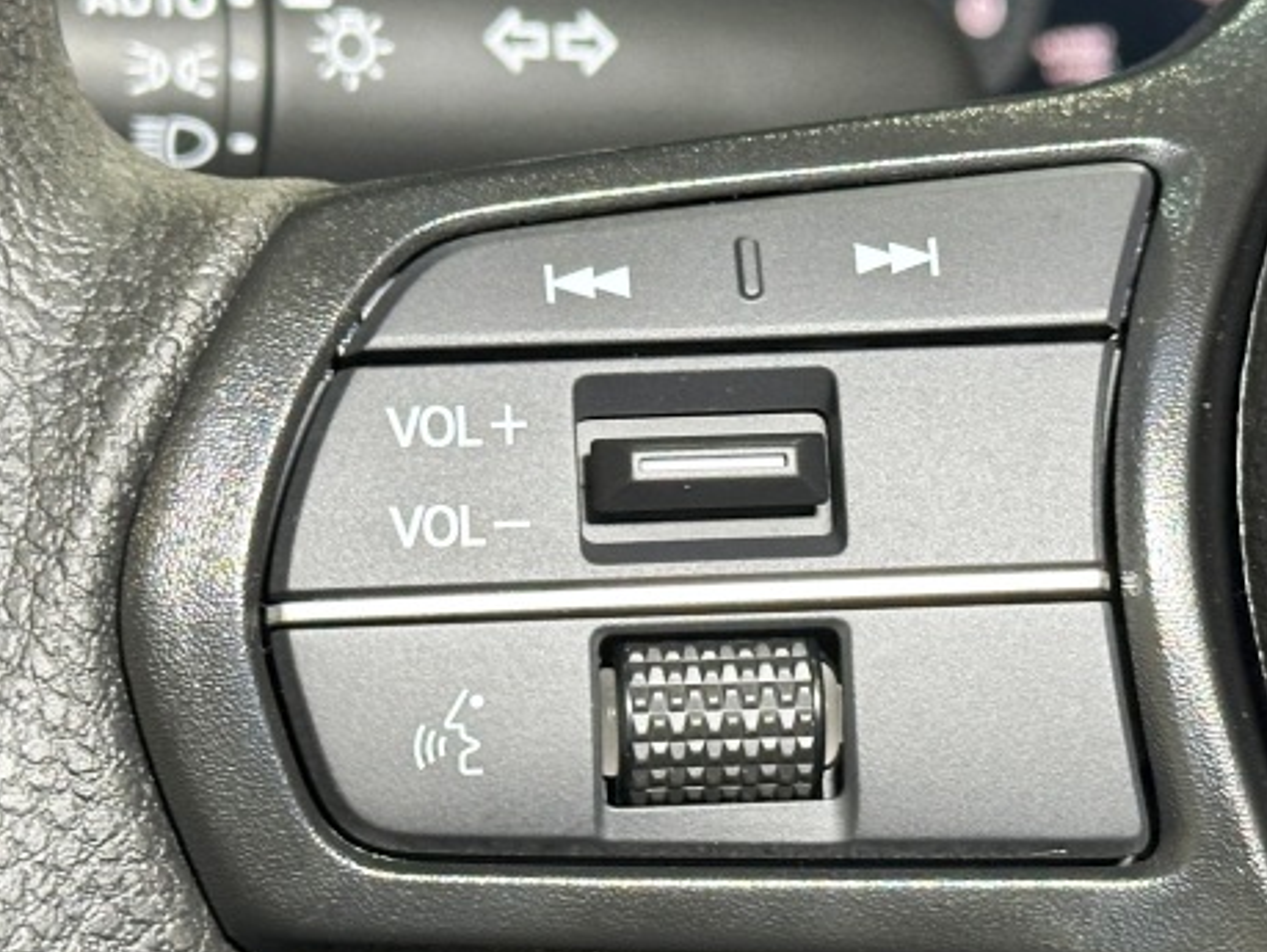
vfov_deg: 13.9
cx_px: 704
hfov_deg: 18.4
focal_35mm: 107
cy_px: 508
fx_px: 3919
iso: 320
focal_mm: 6.86
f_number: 1.78
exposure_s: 1/40
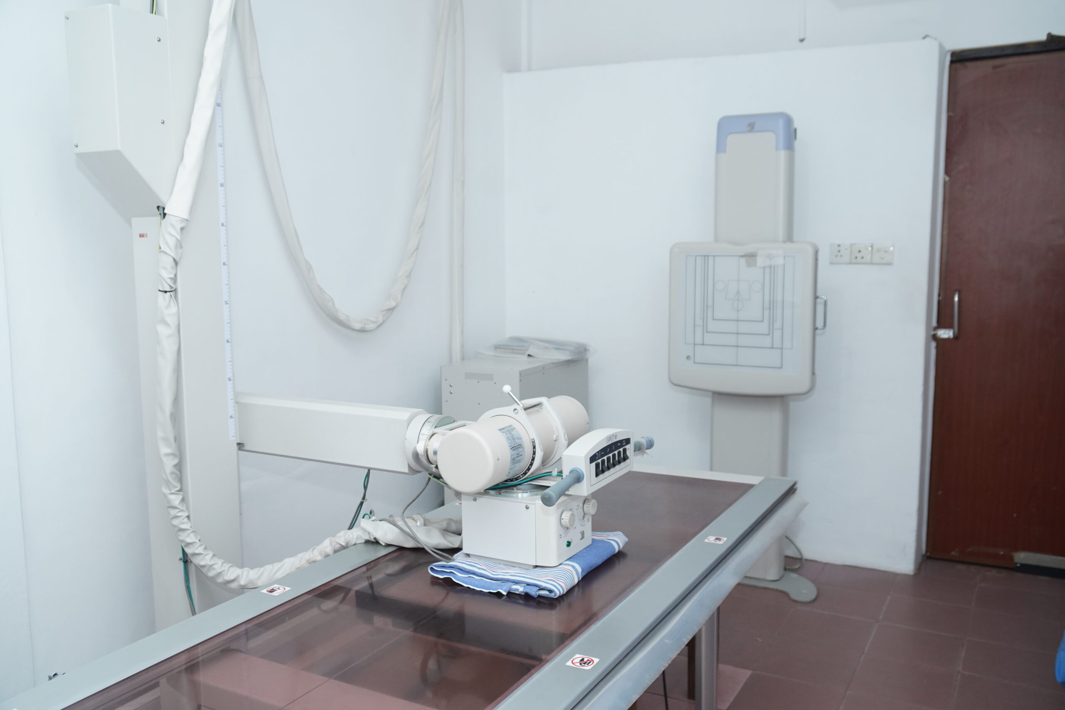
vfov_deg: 43.6
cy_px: 355
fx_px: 888
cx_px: 532
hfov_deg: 61.9
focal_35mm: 30
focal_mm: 20
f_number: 4
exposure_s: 1/200
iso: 1000
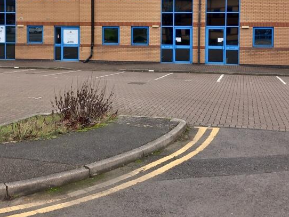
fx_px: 426
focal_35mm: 51
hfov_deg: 37.5
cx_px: 152
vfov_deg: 28.0
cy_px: 46
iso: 25
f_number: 1.8
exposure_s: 1/100
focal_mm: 4
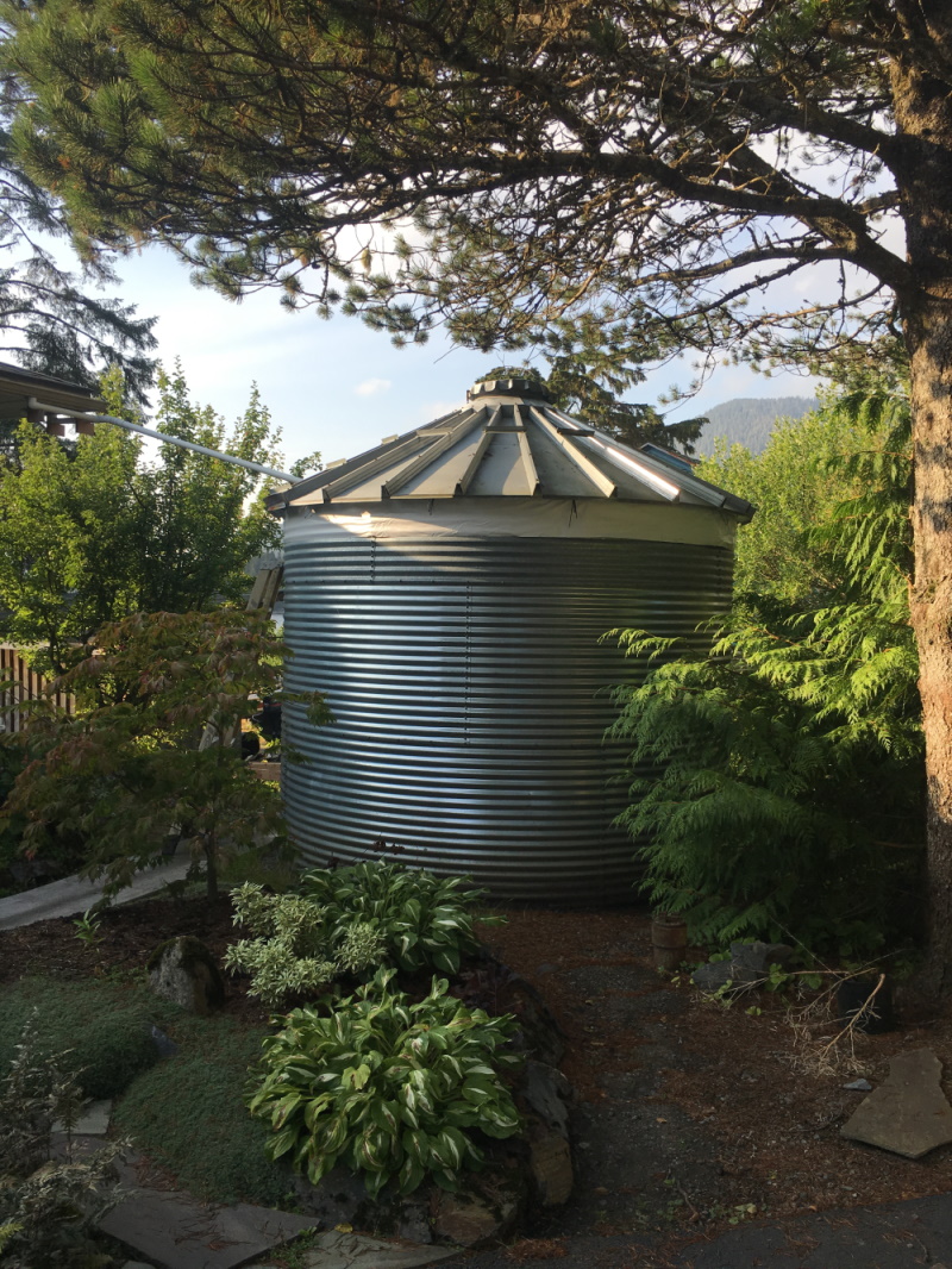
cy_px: 634
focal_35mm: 29
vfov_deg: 61.6
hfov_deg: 48.2
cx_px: 476
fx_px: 1063
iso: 25
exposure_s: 1/574
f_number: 2.2
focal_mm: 4.15
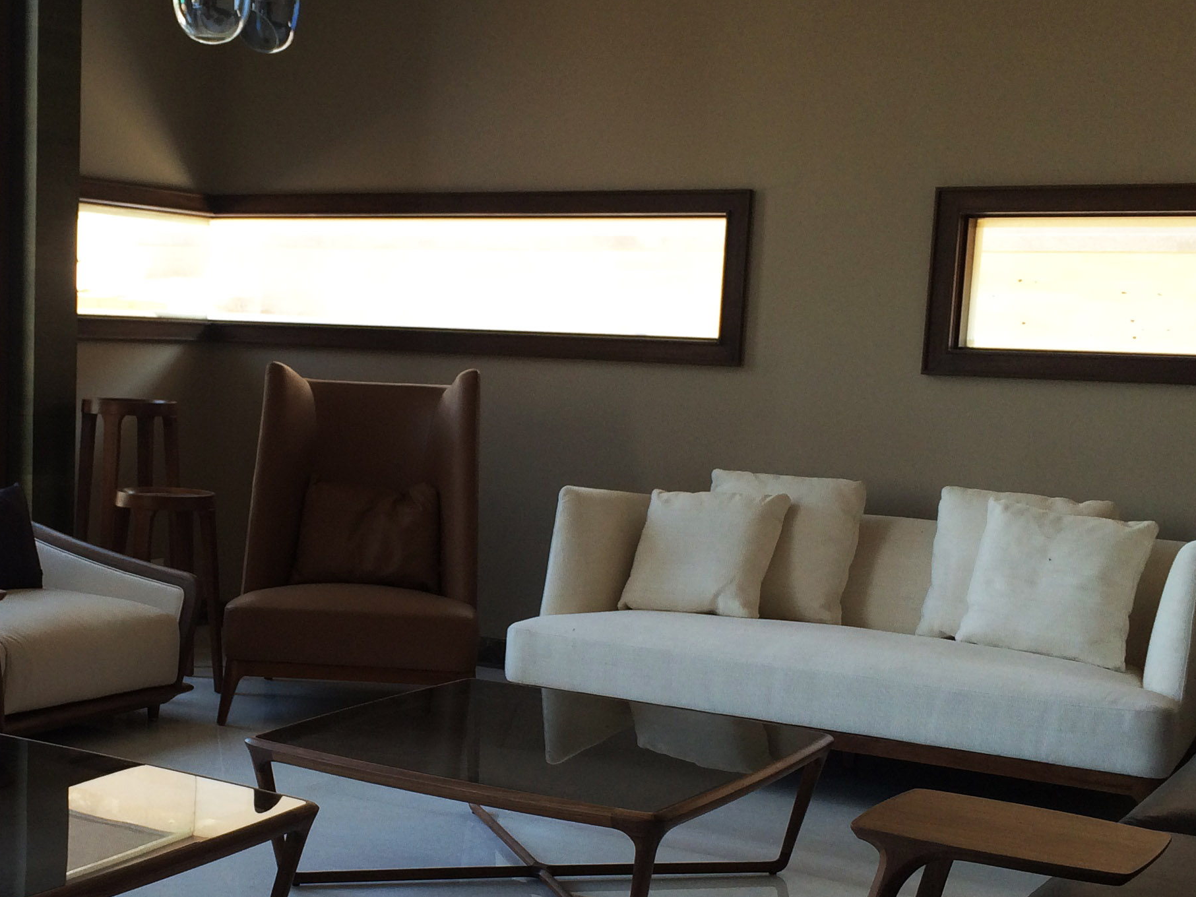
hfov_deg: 35.1
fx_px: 1866
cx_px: 371
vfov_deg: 26.9
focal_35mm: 54
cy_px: 569
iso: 40
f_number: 2.2
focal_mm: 4.12
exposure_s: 1/120
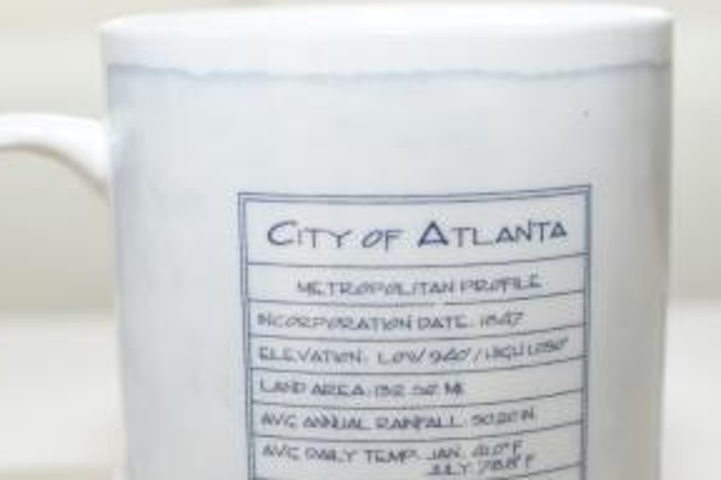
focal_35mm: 82
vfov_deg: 16.6
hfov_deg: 24.8
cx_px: 328
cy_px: 361
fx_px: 1638
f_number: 5
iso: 200
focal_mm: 35
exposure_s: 1/60
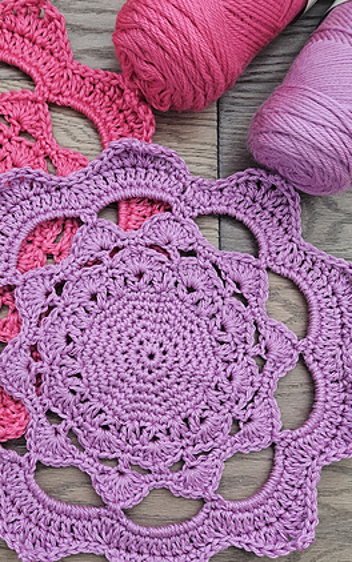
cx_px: 73
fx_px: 568
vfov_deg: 52.7
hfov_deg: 33.5
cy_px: 282
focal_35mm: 37
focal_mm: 5.4
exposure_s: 1/120
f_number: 1.8
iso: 640
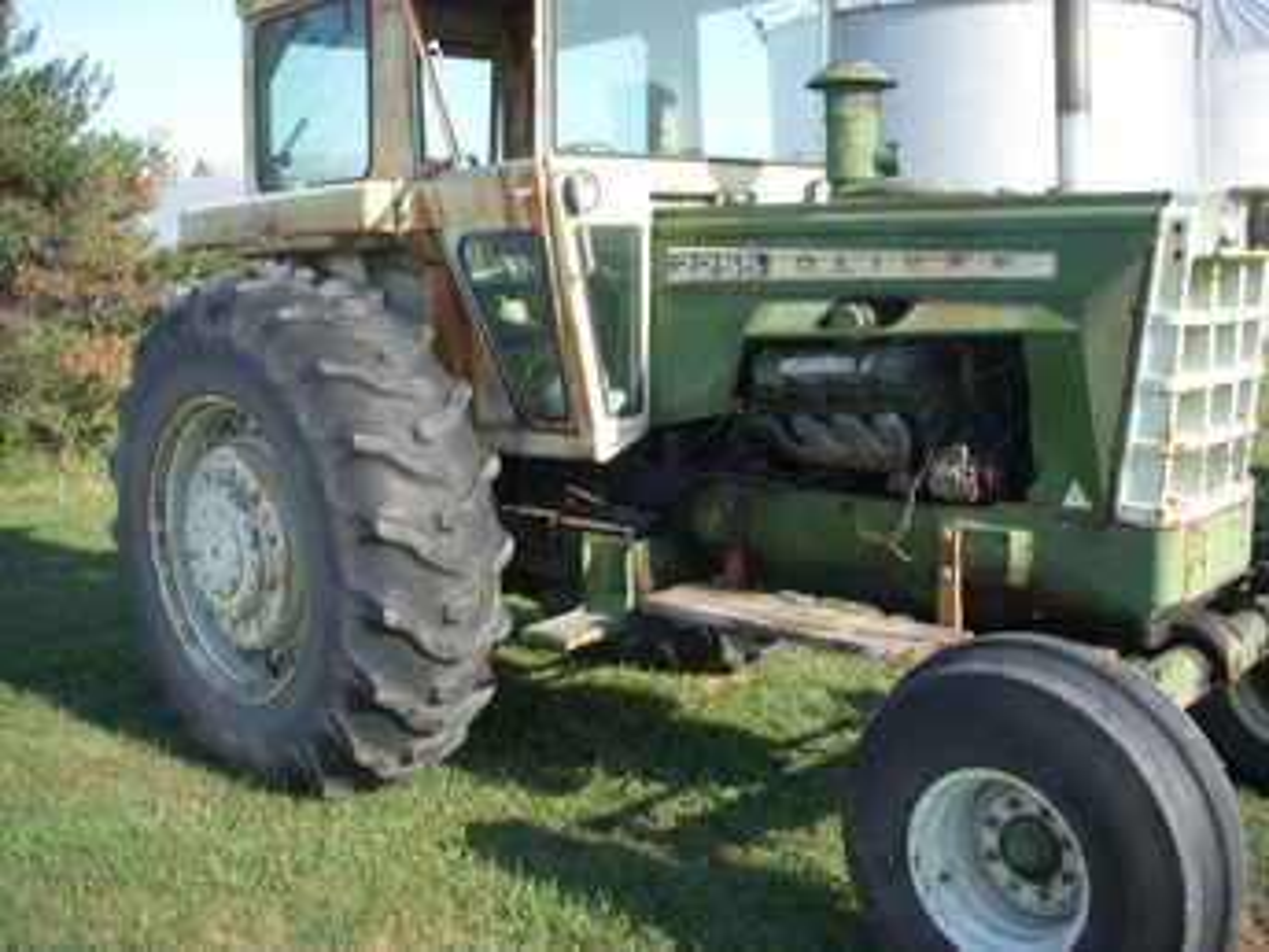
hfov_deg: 49.0
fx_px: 1393
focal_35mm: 38
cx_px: 634
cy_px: 476
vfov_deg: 37.7
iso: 100
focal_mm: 6.3
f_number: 3.3
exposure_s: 1/320
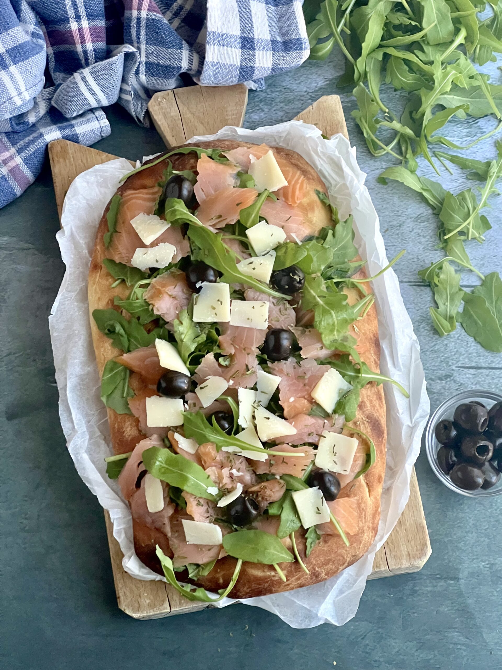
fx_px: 1489
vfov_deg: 25.3
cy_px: 335
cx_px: 251
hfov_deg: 19.1
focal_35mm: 77
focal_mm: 9
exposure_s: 1/60
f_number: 2.8
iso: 640
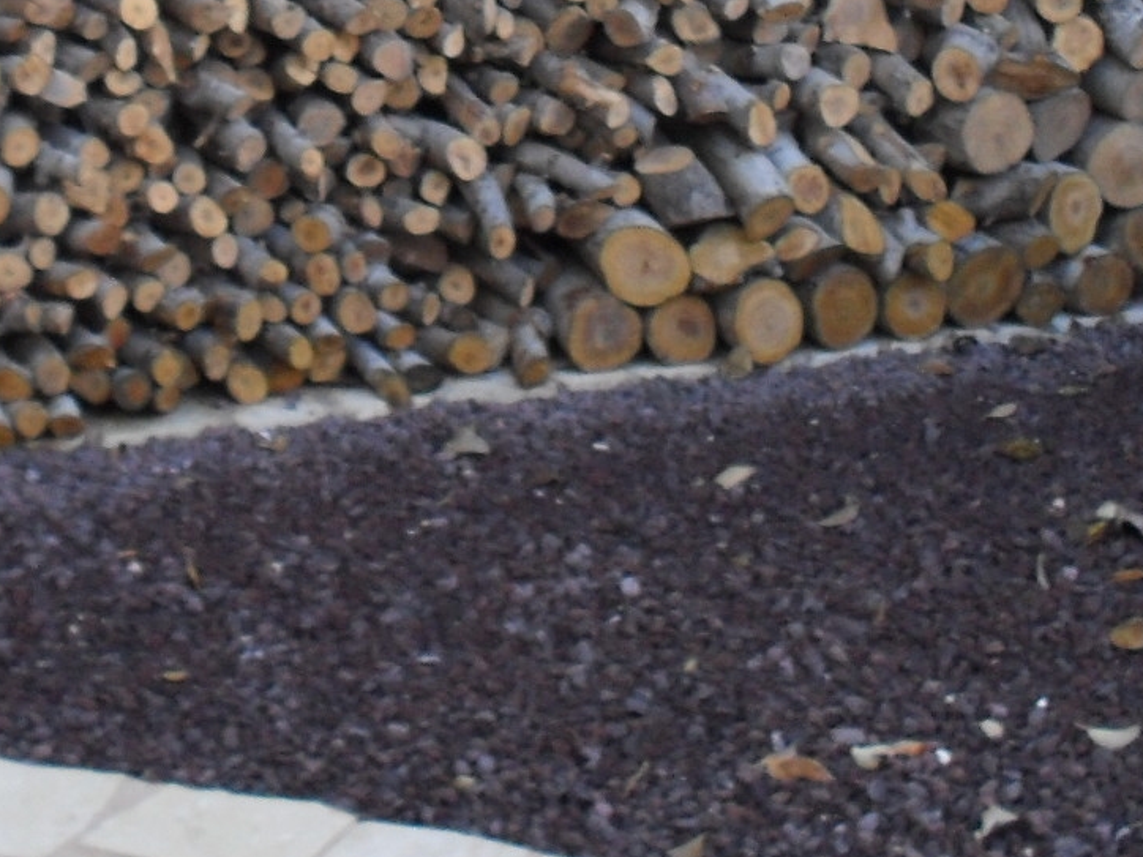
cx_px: 396
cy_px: -180
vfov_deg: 14.5
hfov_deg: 19.8
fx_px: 3269
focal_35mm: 99
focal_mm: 6.3
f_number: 3.2
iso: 100
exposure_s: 1/60
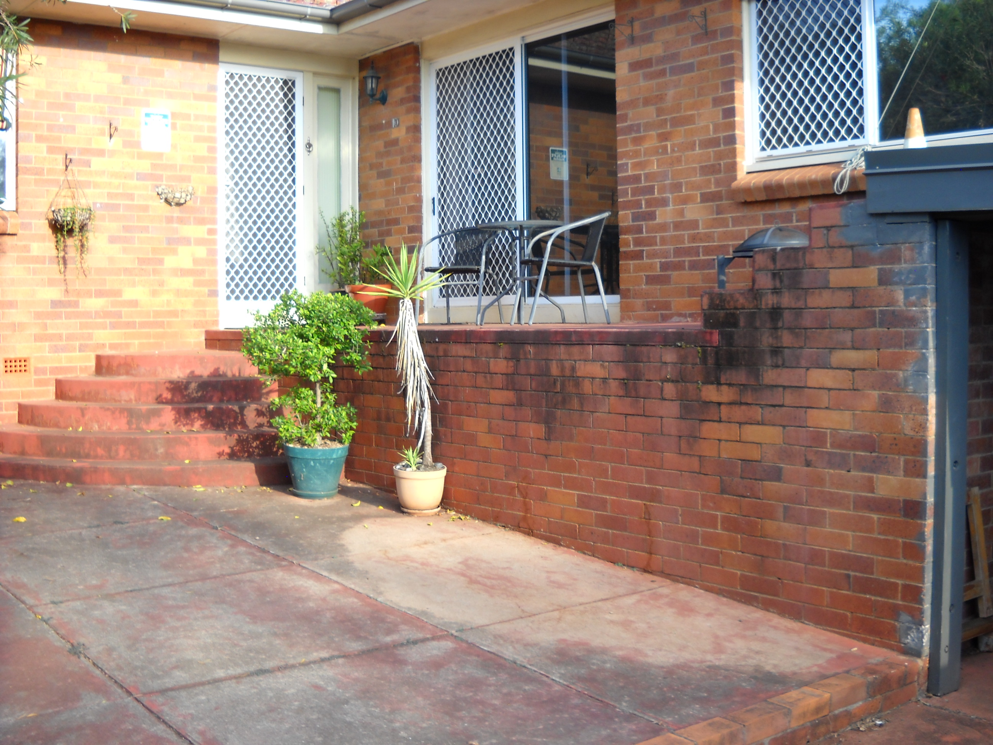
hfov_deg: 45.8
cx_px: 496
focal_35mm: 41
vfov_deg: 35.1
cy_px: 372
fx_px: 1176
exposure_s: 1/67
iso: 64
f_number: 3.1
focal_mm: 6.72
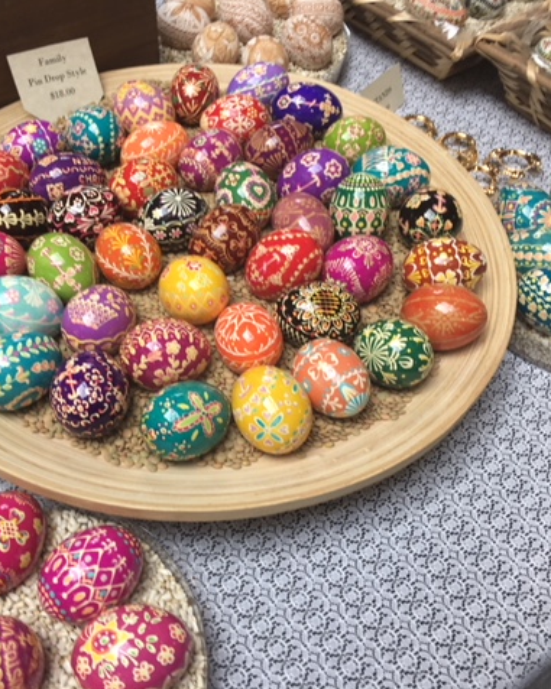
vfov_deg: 48.0
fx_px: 775
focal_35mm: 38
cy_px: 345
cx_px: 215
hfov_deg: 38.9
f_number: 2.2
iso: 25
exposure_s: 1/60
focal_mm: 4.15
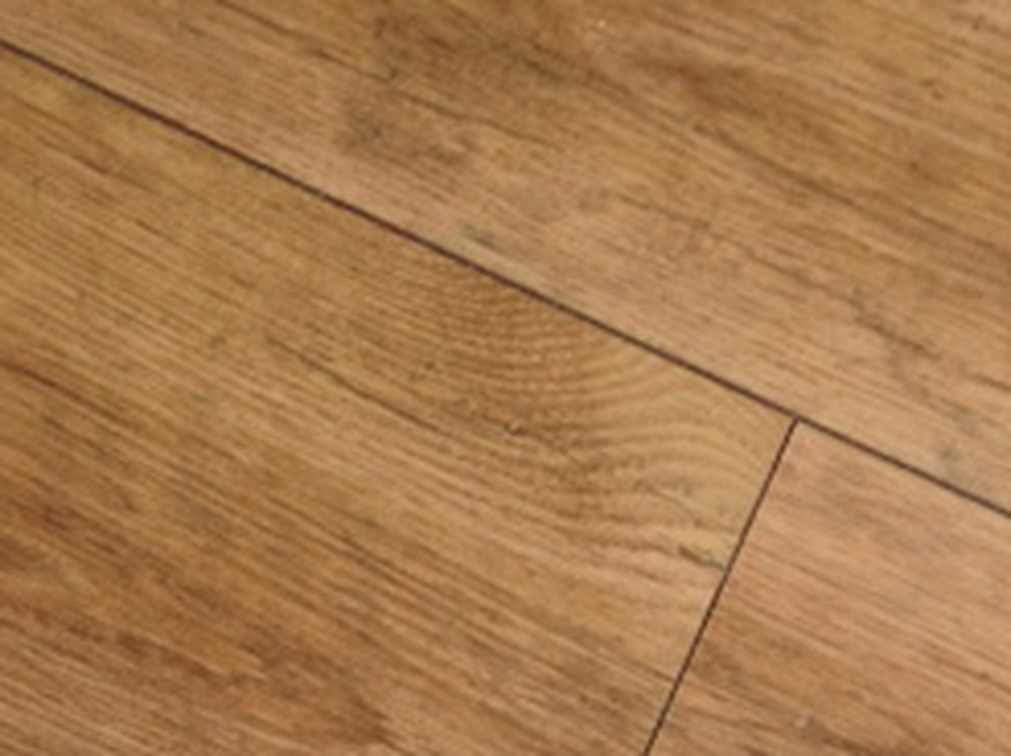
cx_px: 321
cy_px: 1155
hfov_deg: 17.2
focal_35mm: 114
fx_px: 3326
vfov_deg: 12.3
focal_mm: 4.28
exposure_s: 1/40
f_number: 2.4
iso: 64
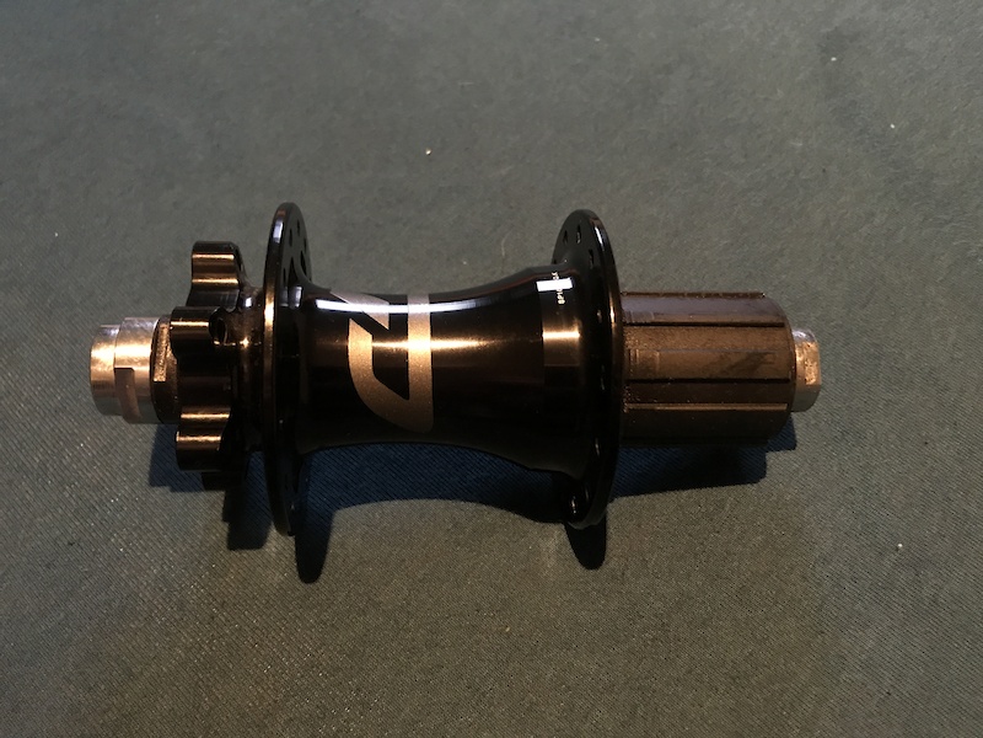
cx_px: 492
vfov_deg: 49.7
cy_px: 369
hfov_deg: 63.4
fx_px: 795
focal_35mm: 28
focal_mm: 3.99
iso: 100
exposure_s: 1/8
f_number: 1.8
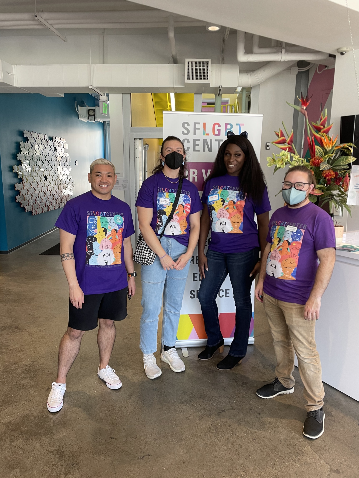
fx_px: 360
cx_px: 180
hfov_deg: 53.1
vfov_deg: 67.3
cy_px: 239
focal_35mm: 26
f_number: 1.6
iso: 80
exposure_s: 1/60
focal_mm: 4.2
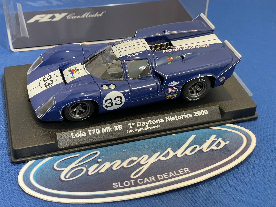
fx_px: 415
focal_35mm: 52
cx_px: 138
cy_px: 104
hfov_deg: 36.8
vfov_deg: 28.0
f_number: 2
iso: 250
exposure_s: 1/60
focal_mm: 6
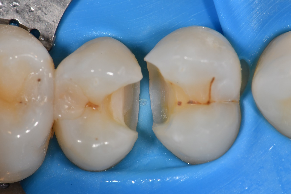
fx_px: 1268
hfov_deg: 13.1
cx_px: 146
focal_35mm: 157
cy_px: 97
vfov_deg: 8.7
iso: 200
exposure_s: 1/160
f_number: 32
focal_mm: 105
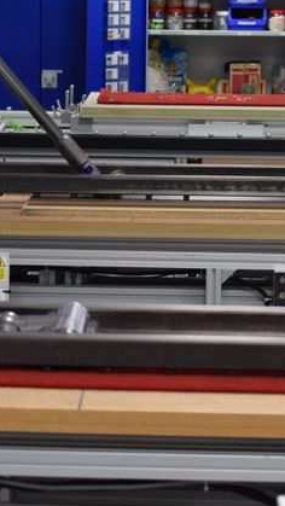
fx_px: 2114
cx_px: -28
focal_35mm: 158
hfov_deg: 7.7
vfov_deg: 13.5
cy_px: 46
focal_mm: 35
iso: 450
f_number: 3.2
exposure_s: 1/60
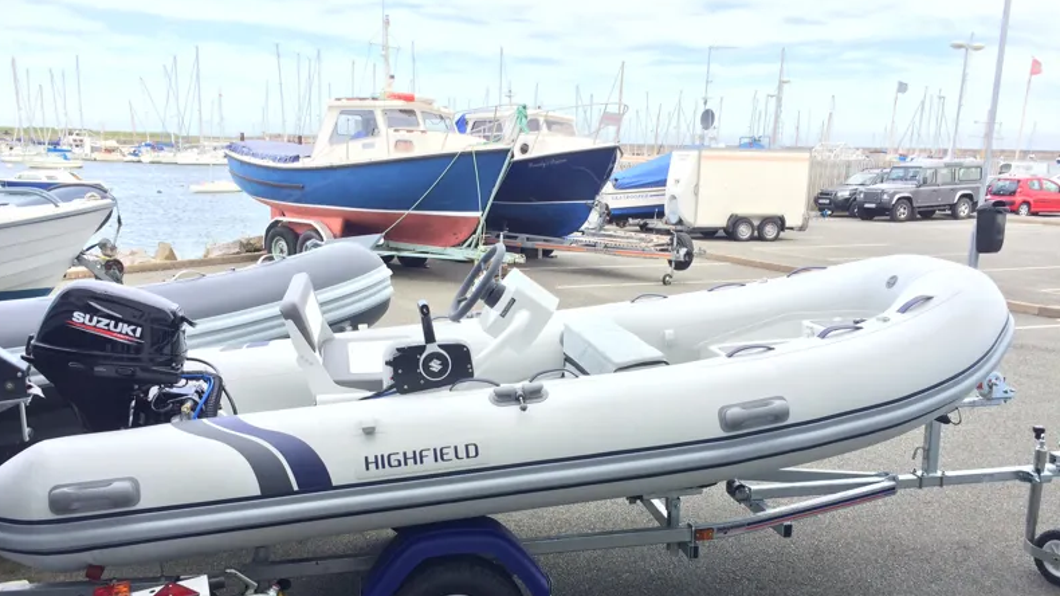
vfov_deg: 36.3
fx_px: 899
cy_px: 388
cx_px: 525
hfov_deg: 61.0
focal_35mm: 32
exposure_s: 1/471
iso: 32
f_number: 2.2
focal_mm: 4.15
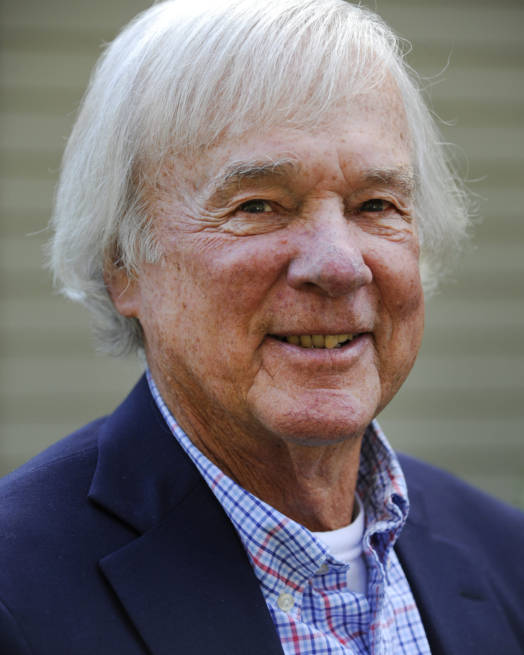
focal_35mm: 136
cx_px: 262
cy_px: 343
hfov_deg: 11.3
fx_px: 2637
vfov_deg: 14.2
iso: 200
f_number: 4
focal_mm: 120
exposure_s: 1/200
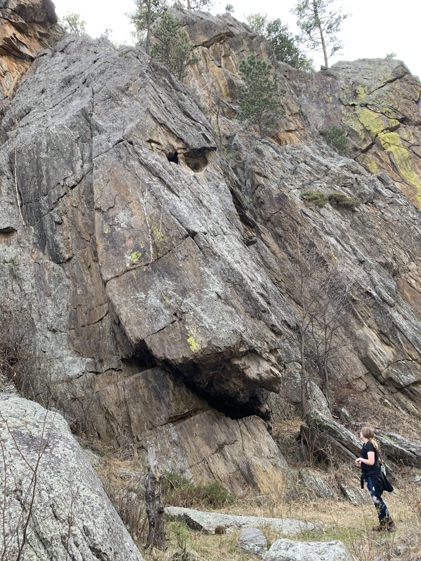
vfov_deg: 67.3
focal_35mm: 26
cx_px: 210
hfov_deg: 53.1
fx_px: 422
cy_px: 280
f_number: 1.8
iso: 50
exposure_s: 1/122
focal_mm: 4.25
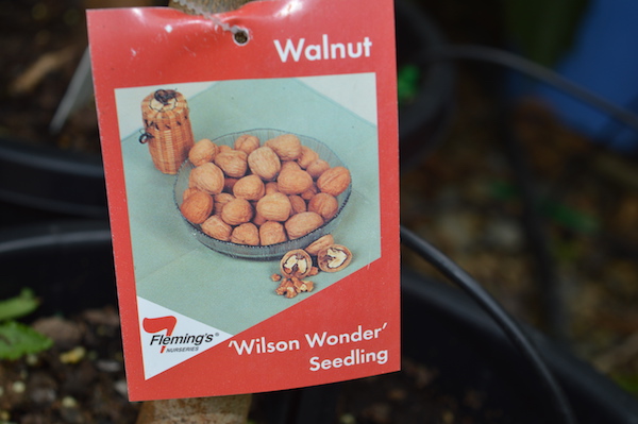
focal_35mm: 72
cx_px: 319
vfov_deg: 18.9
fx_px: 1275
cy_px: 212
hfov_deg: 28.1
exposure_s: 1/200
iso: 100
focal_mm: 48
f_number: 5.3
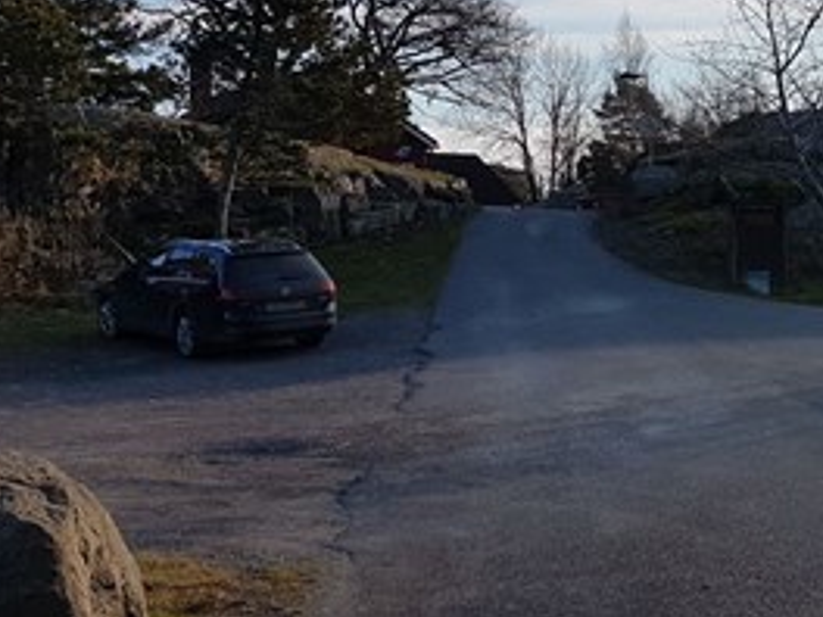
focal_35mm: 63
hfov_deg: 28.1
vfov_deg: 23.2
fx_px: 1498
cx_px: 898
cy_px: 231
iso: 40
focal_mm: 4.2
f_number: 1.7
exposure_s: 1/1964
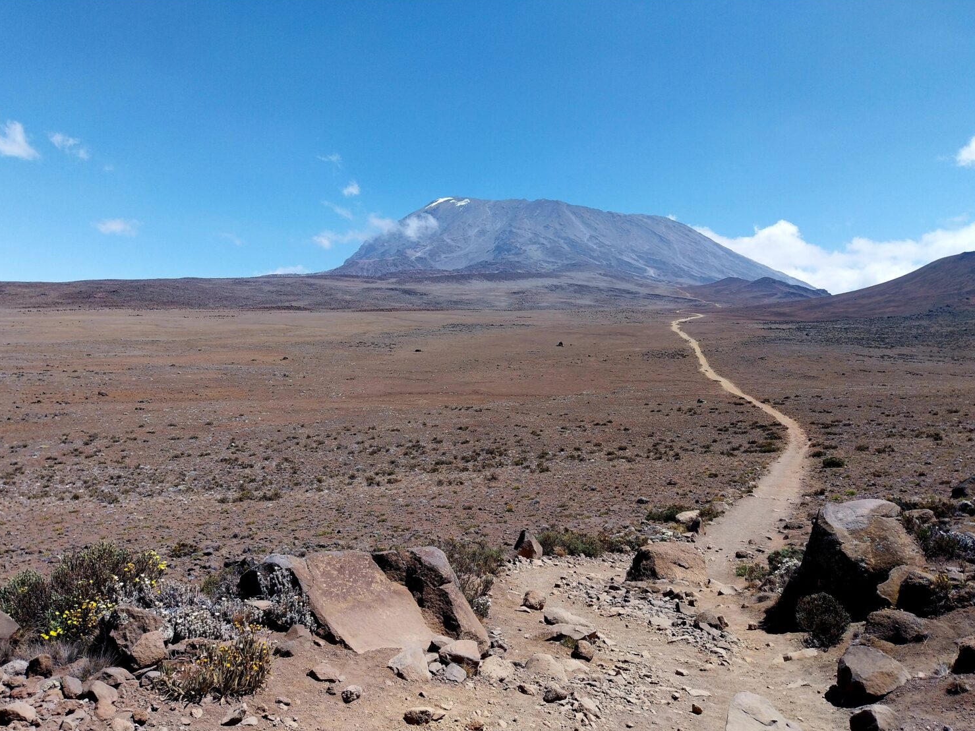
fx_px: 760
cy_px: 374
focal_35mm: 27
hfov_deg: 65.3
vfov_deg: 51.3
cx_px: 483
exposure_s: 1/1000
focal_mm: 4
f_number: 1.8
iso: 25
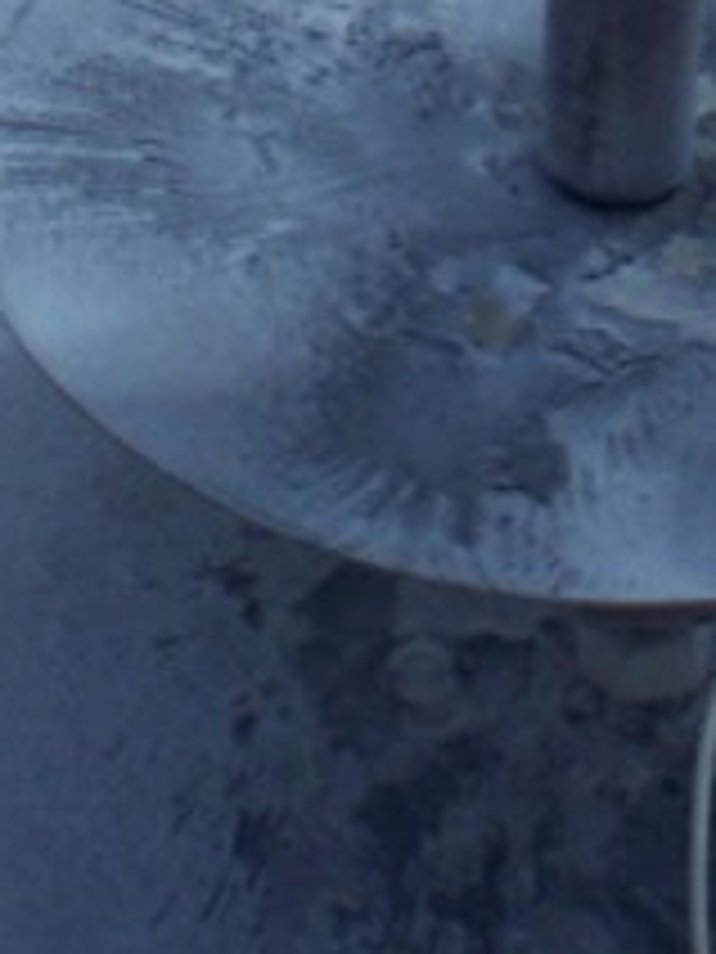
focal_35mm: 483
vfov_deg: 4.0
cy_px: -1202
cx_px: 626
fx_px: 13321
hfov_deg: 3.1
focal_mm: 16.6
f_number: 4.5
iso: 64
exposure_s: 1/800
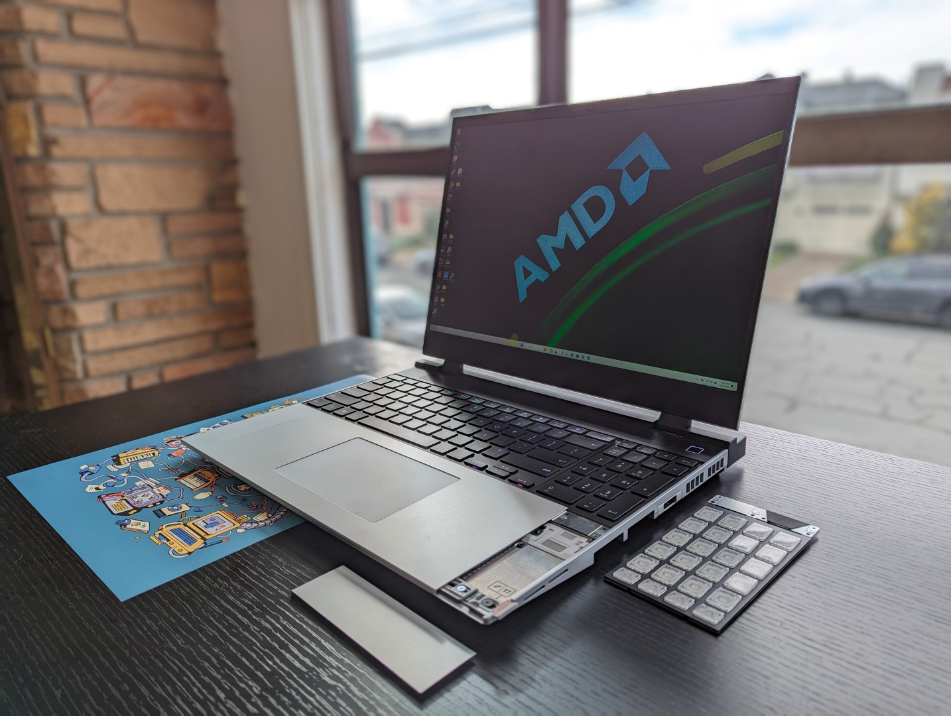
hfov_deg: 71.5
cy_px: 358
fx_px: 660
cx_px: 476
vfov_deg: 56.9
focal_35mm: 24
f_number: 1.85
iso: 65
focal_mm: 6.81
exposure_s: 1/2358
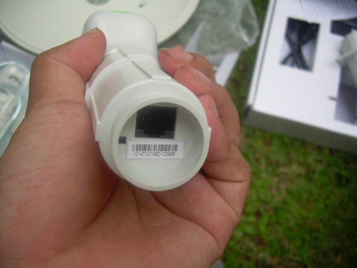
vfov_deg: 37.7
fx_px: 392
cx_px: 178
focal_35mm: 38
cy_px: 134
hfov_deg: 49.0
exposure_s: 1/229
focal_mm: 6.3
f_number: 2.8
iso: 50
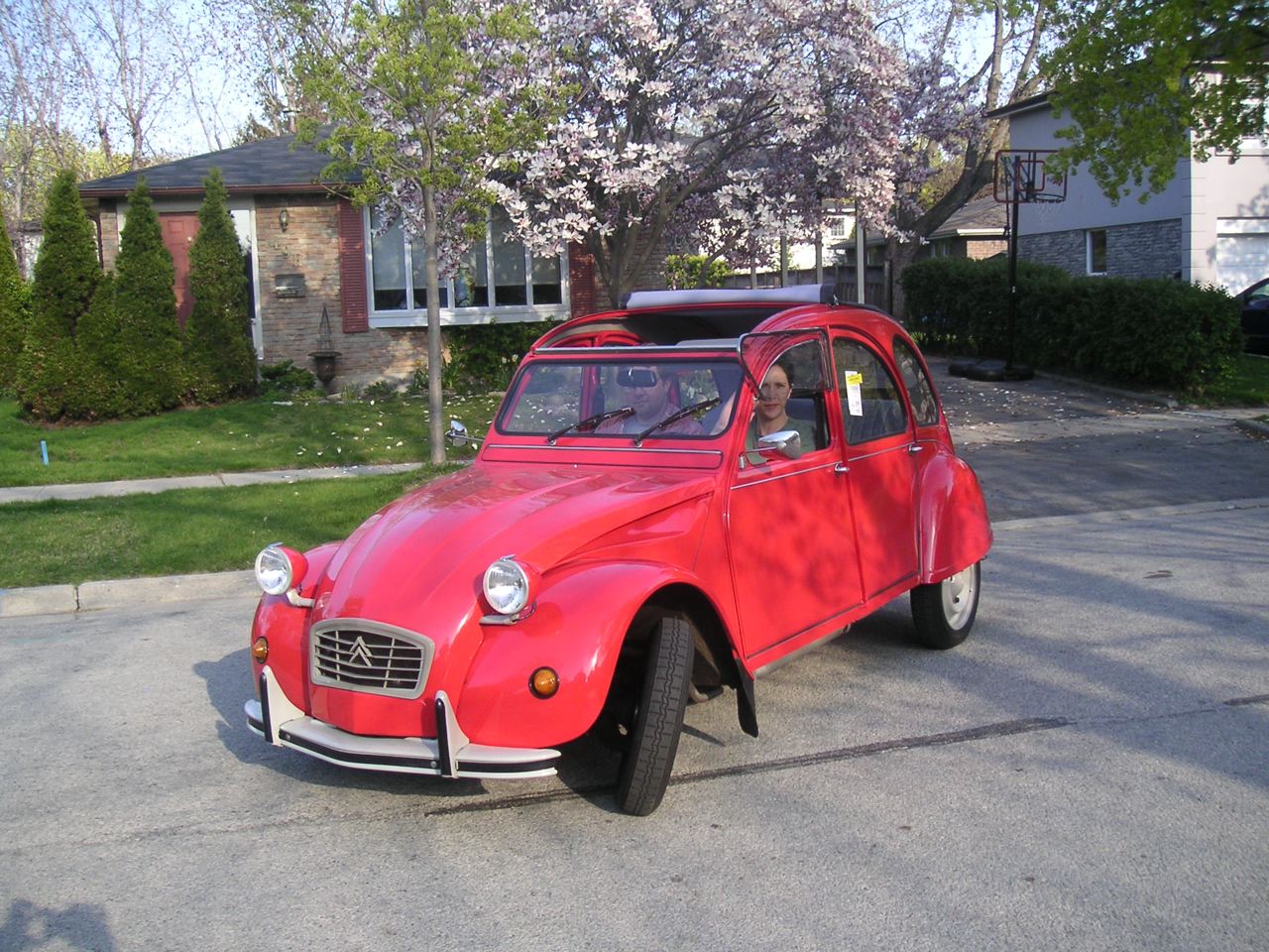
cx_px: 634
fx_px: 1393
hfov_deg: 49.0
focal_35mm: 38
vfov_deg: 37.7
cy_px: 476
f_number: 2.8
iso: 50
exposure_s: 1/250
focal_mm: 6
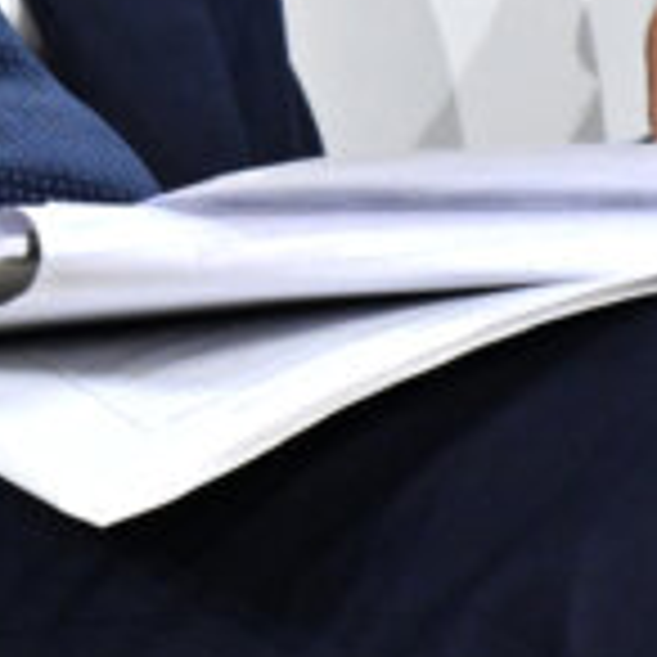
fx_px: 40391
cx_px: -248
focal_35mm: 1881
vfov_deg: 0.9
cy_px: -684
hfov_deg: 0.9
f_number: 4
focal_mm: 200
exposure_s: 1/320
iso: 1600
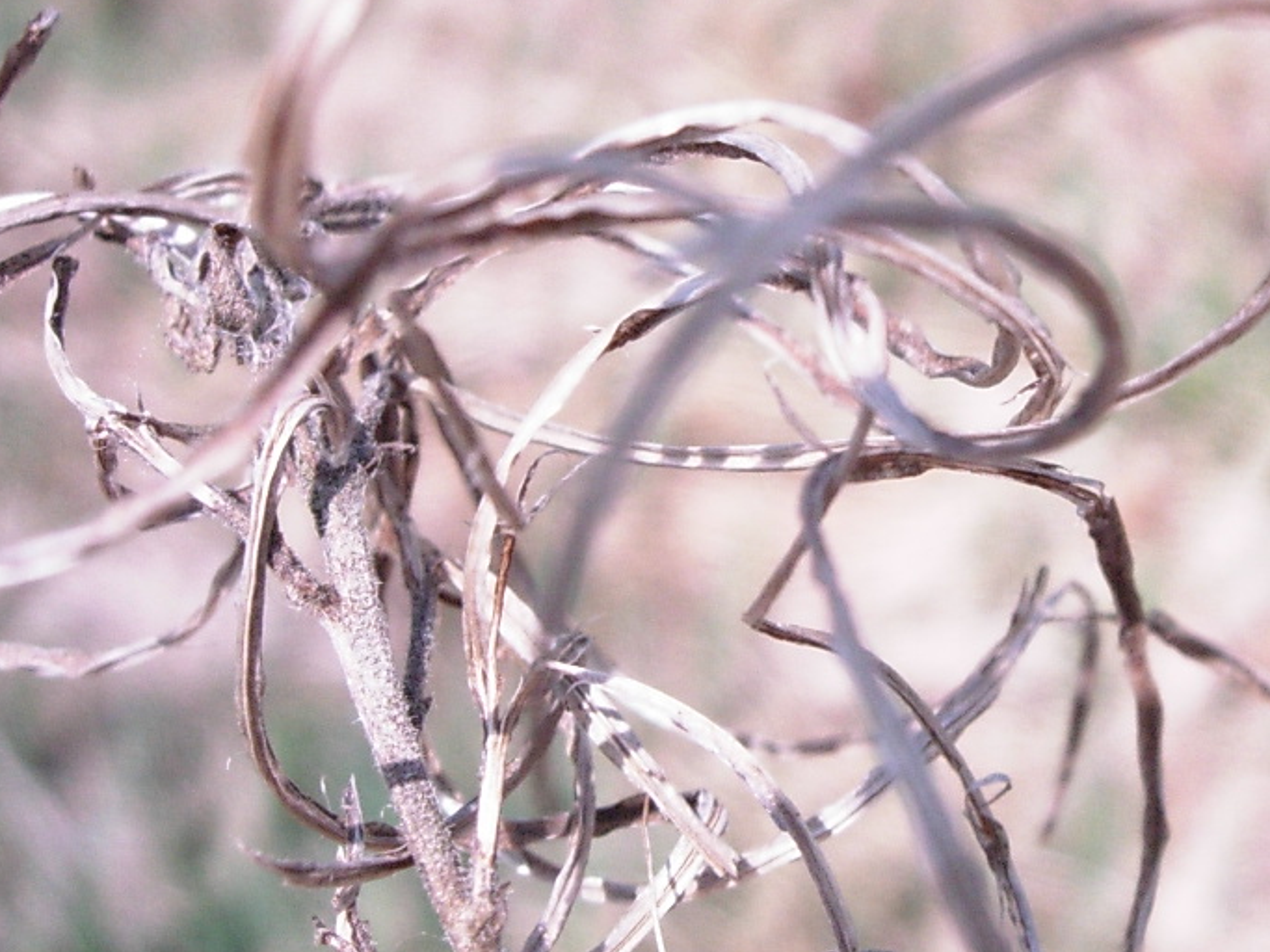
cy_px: 390
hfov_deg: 33.2
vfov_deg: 25.6
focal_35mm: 57
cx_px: 943
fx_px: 2091
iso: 400
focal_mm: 7.8
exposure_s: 1/2048
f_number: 4.8
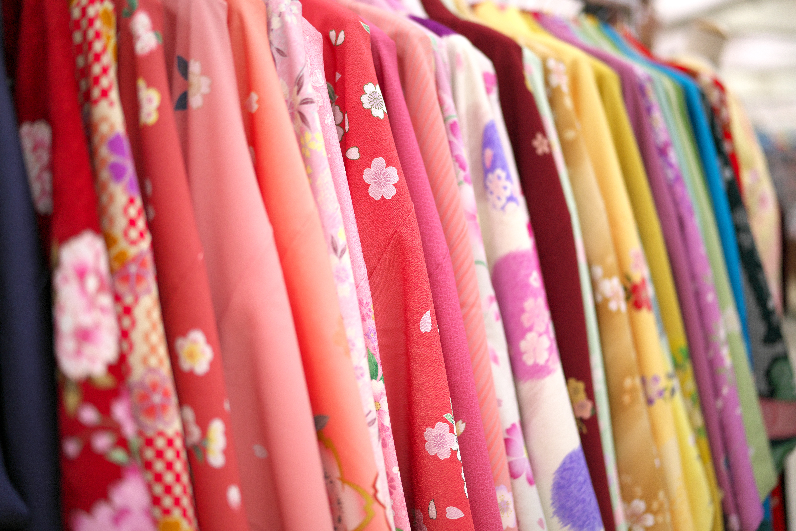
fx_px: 774
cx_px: 398
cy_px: 266
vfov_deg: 37.9
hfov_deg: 54.4
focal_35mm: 35
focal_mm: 35
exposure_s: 1/100
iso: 400
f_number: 1.2
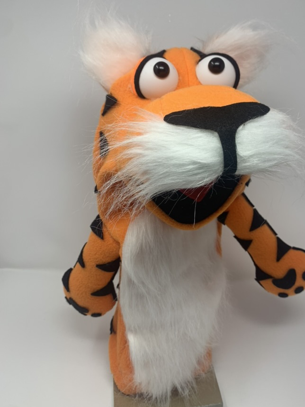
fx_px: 364
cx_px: 174
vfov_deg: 58.3
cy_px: 194
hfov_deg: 45.3
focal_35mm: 31
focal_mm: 4.25
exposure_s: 1/183
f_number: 1.8
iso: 25
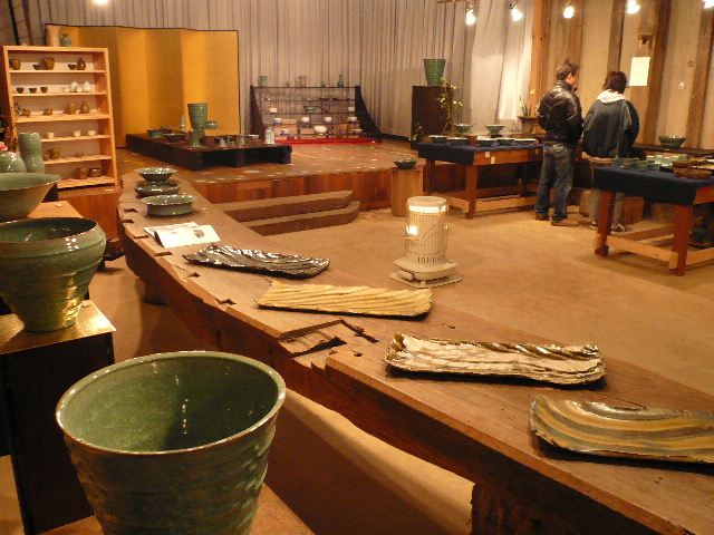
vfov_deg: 45.4
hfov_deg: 58.4
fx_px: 639
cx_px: 357
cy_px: 268
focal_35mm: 31
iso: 200
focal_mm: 4.6
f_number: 2.8
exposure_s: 1/8
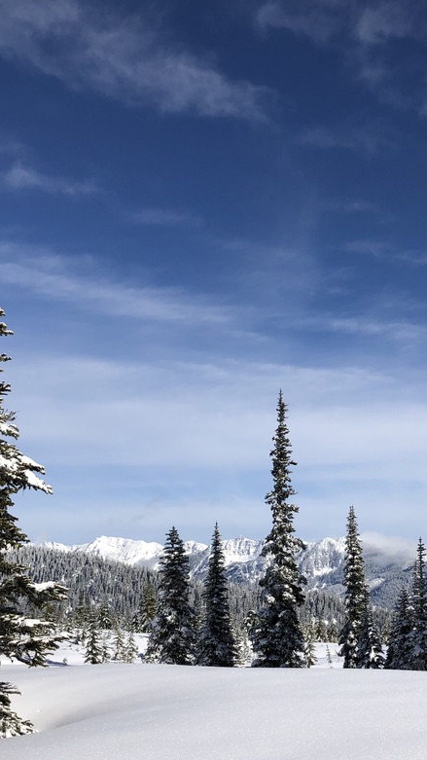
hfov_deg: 29.5
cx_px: 275
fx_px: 806
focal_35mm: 40
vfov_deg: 50.0
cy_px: 472
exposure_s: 1/4367
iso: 20
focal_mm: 3.99
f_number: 1.8
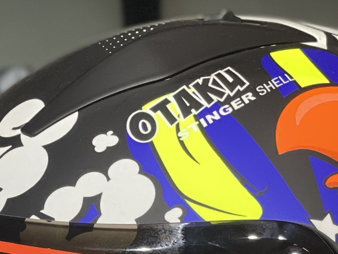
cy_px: 395
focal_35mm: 249
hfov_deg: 8.0
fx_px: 2431
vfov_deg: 5.9
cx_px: 212
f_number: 2.2
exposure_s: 1/40
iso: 200
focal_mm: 7.5
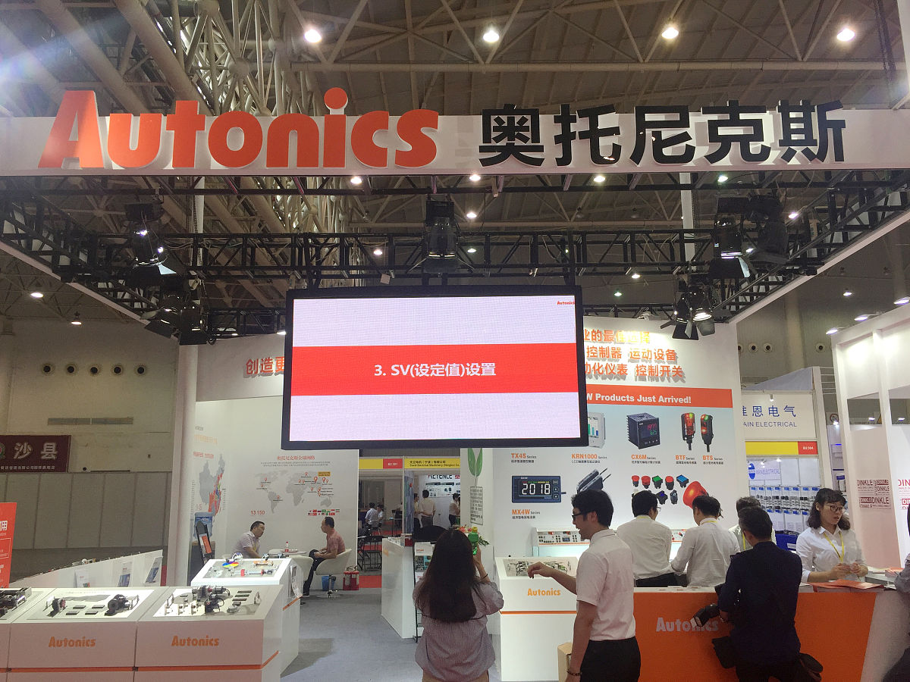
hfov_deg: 61.7
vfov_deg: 48.2
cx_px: 455
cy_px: 341
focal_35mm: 29
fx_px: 762
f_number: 2.2
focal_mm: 4.15
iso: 40
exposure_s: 1/100
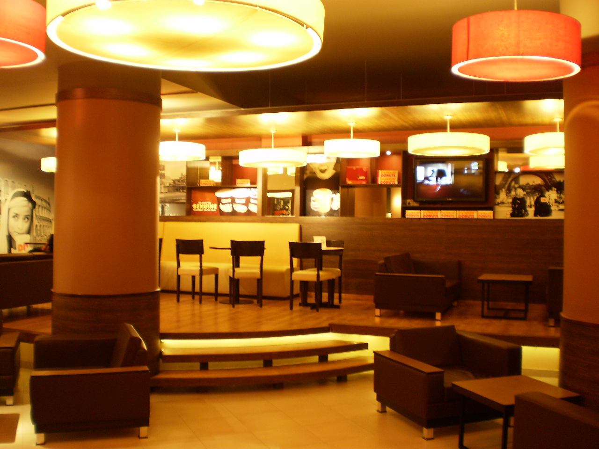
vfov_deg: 39.7
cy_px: 224
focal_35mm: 36
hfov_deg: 51.4
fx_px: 623
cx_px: 300
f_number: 3.1
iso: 125
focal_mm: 6.3
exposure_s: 1/5
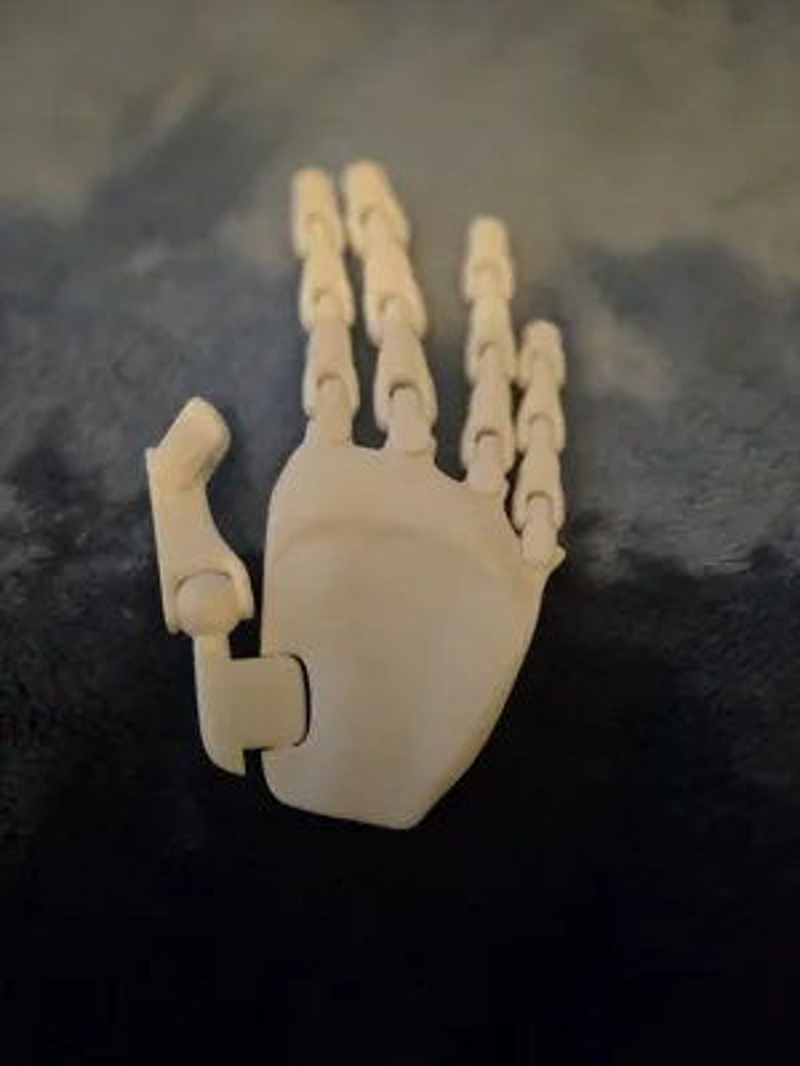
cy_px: 533
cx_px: 400
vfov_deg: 73.9
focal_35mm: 23
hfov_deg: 58.9
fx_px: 709
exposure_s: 1/60
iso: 1250
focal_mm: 5.4
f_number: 1.8
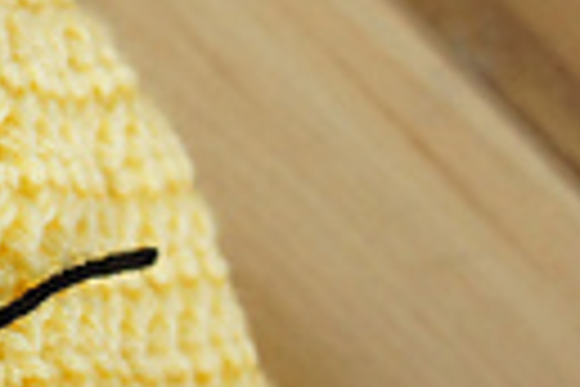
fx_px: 3285
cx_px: -369
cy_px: 317
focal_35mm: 204
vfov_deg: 6.7
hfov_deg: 9.7
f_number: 3.2
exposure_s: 1/160
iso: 1600
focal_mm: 35
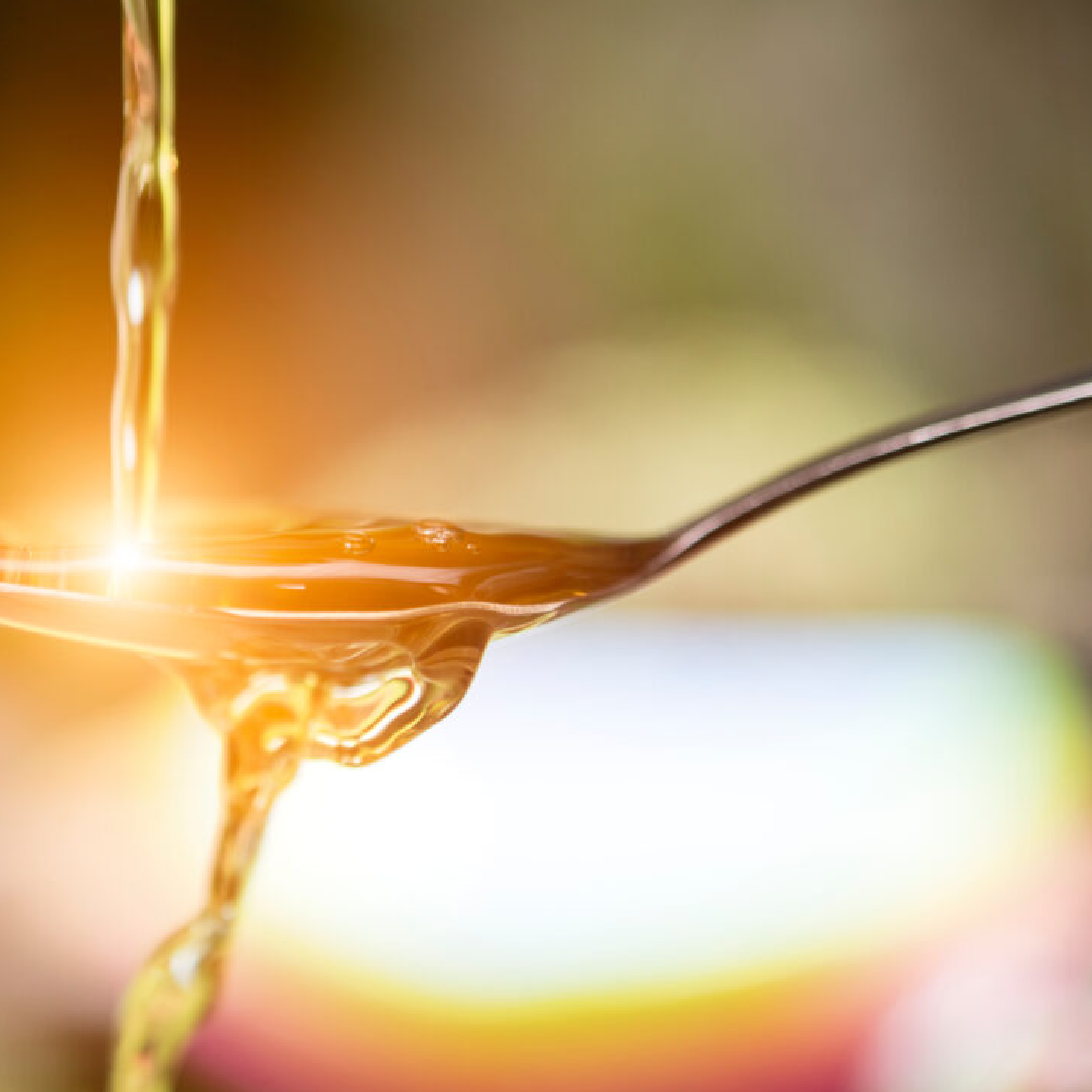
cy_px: 630
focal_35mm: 91
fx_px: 3248
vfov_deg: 19.1
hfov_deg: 18.9
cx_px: 190
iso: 200
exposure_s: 1/250
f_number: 3.5
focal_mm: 60
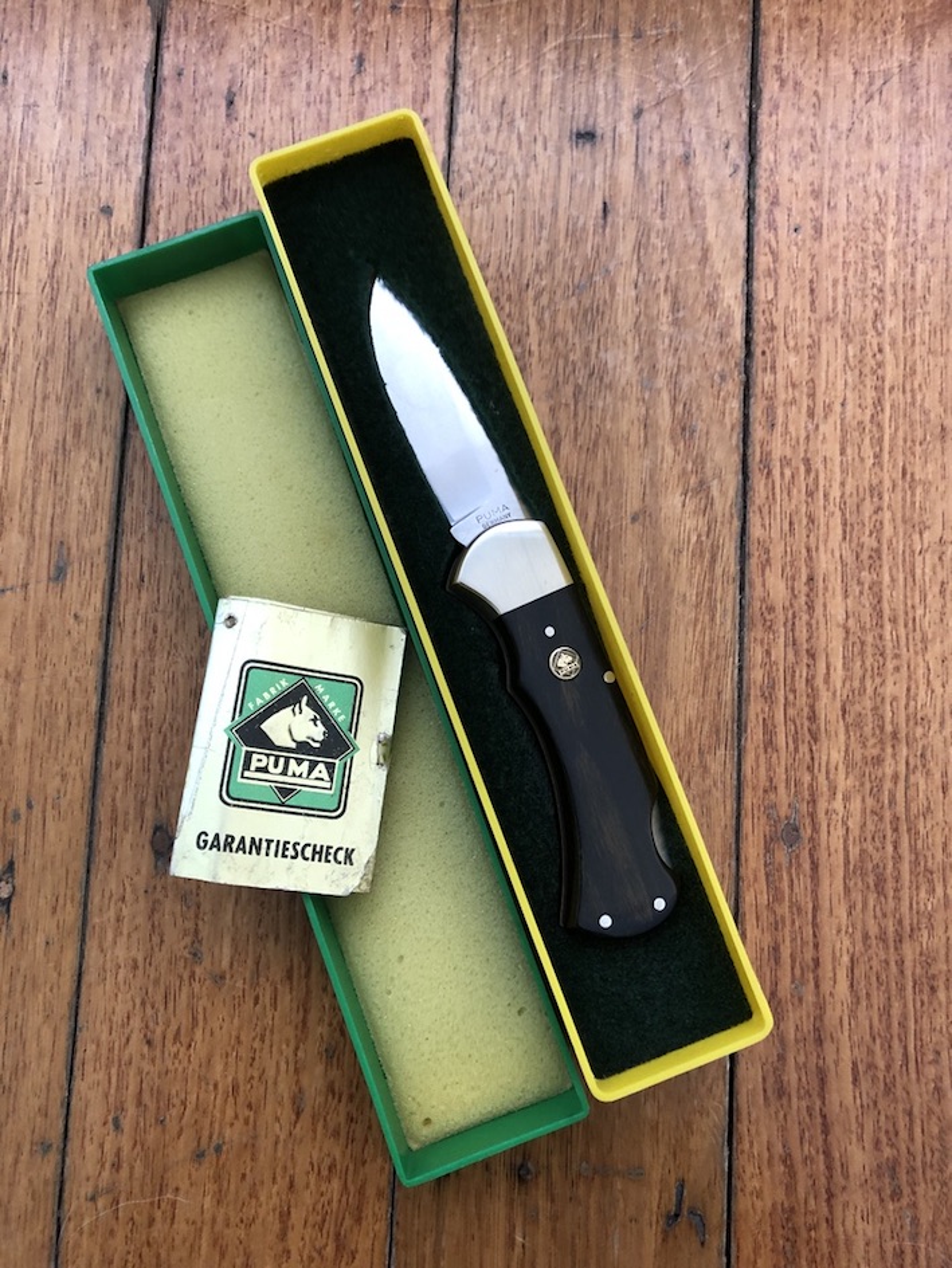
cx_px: 476
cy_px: 634
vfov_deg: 63.4
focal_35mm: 28
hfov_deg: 49.8
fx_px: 1026
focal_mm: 3.99
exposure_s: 1/15
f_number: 1.8
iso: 50
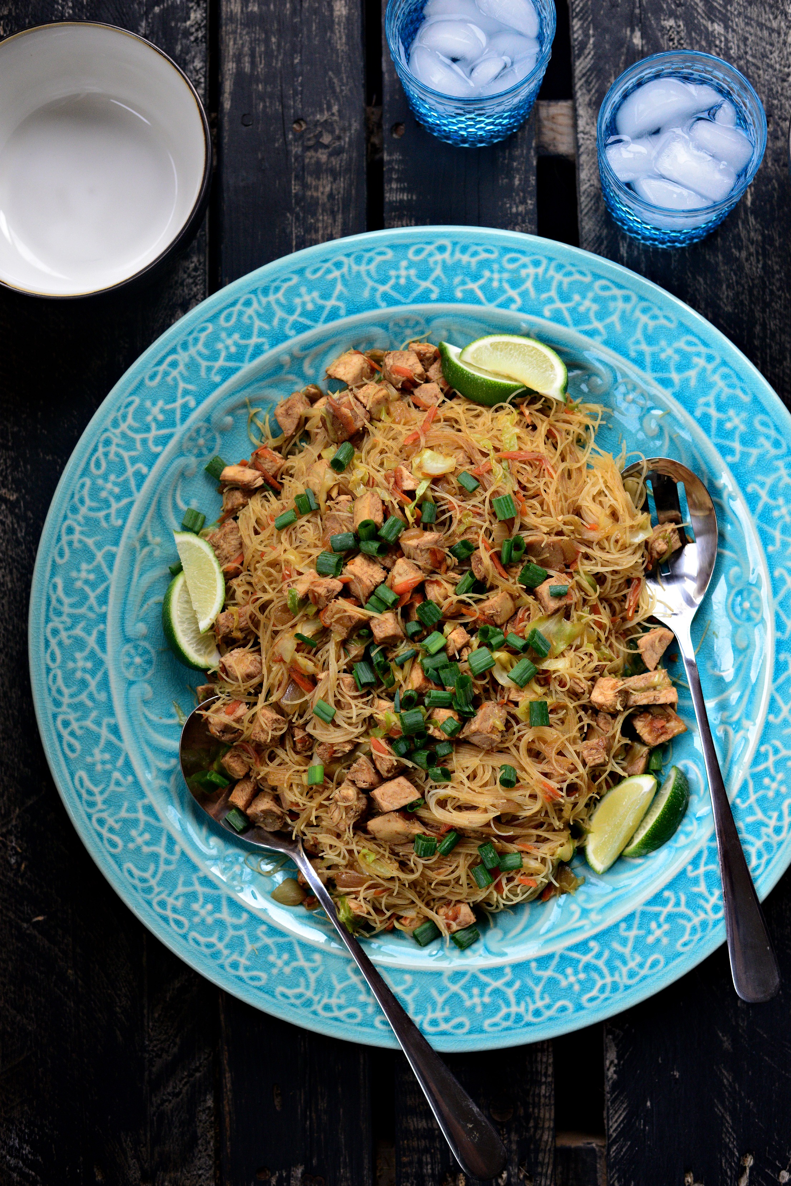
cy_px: 593
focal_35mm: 50
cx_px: 396
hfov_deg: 27.0
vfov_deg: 39.6
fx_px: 1647
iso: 1600
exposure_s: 1/1000
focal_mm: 50
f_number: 4
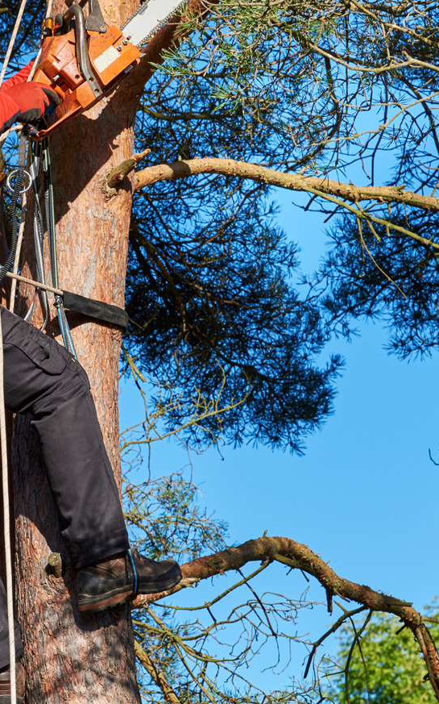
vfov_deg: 12.2
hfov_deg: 7.6
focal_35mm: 172
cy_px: 287
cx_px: 105
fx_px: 3295
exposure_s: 1/250
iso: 100
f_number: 8
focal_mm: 92
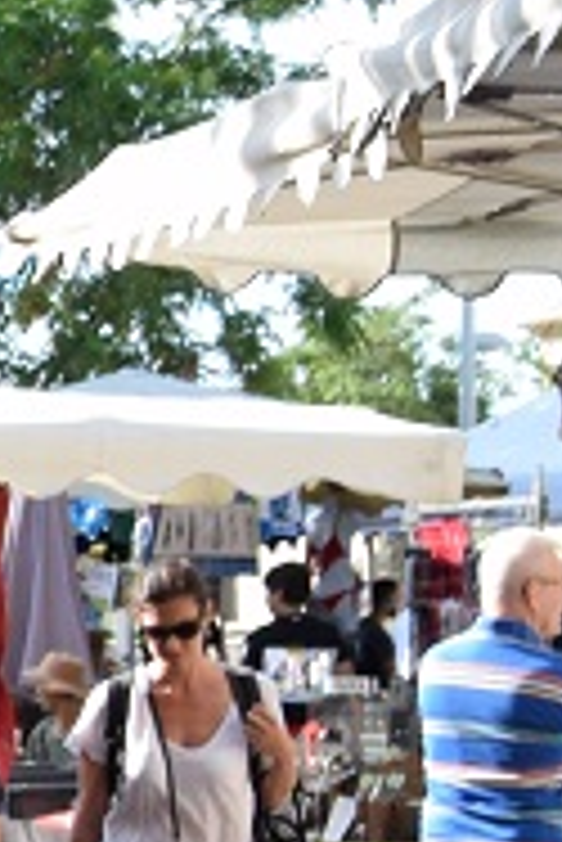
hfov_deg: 4.6
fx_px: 6731
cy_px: 923
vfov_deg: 7.1
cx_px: -908
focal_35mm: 288
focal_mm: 30
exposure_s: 1/250
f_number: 8
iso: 320
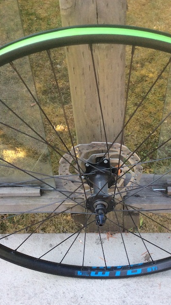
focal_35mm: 47
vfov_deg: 43.7
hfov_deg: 25.4
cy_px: 153
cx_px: 95
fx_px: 379
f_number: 2.4
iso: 50
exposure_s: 1/120
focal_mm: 3.3
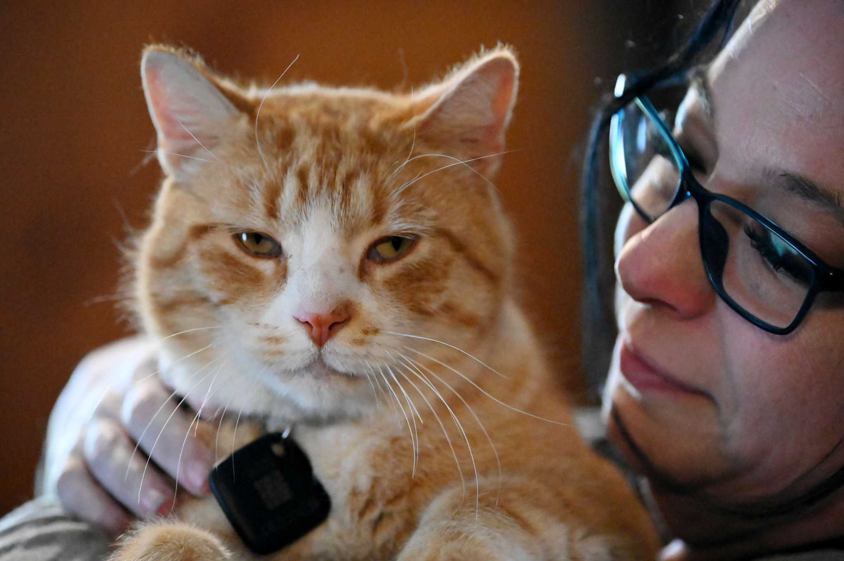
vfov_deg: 8.3
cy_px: 280
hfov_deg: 12.5
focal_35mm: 165
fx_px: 3865
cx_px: 422
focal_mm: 165
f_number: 2.8
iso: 25600
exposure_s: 1/640
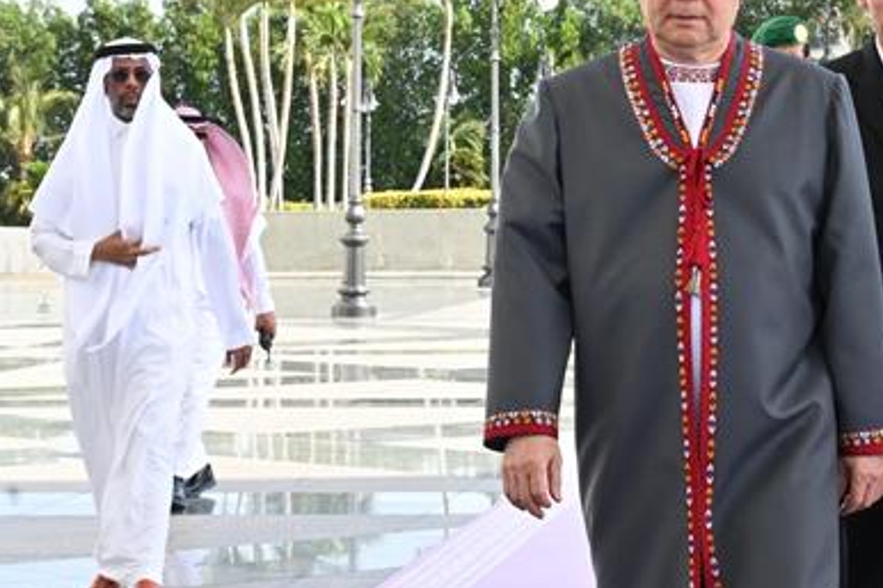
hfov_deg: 14.1
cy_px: 53
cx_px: 952
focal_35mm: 143
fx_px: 3506
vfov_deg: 9.5
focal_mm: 46
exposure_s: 1/640
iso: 2000
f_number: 13
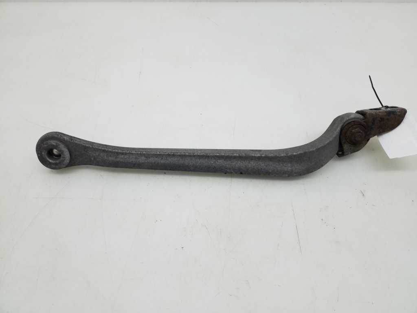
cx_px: 208
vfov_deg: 51.4
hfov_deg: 65.3
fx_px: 325
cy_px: 156
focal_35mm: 27
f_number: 1.9
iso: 80
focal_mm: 3.6
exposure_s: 1/50
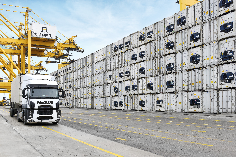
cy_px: 78
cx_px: 118
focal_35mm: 36
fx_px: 236
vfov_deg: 36.9
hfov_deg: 53.1
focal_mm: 24
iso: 280
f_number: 8
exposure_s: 1/500
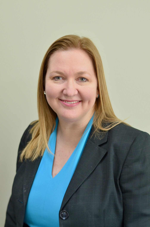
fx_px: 471
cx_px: 75
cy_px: 114
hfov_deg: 18.1
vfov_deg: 27.0
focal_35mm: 75
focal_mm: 50
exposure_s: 1/60
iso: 800
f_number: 2.8
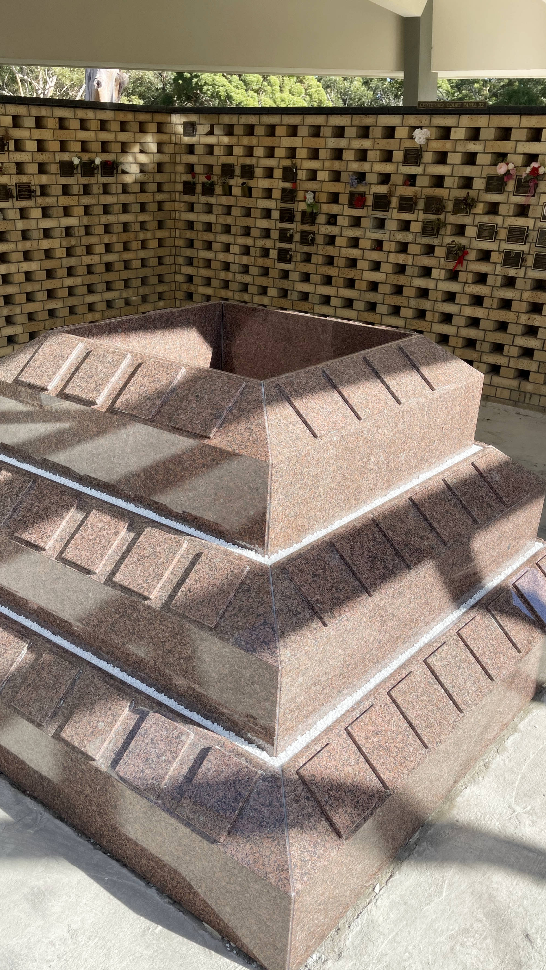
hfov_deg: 36.5
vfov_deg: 60.8
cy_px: 542
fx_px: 823
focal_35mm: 32
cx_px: 212
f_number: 1.6
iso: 32
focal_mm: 5.1
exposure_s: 1/1618
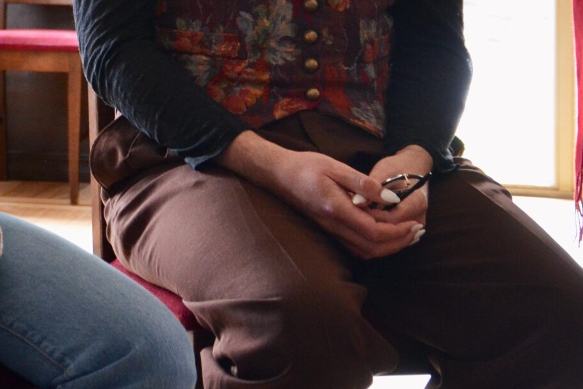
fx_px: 2371
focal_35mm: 146
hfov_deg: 13.5
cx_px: -157
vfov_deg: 9.2
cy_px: -106
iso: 800
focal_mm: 35
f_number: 4.5
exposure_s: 1/50
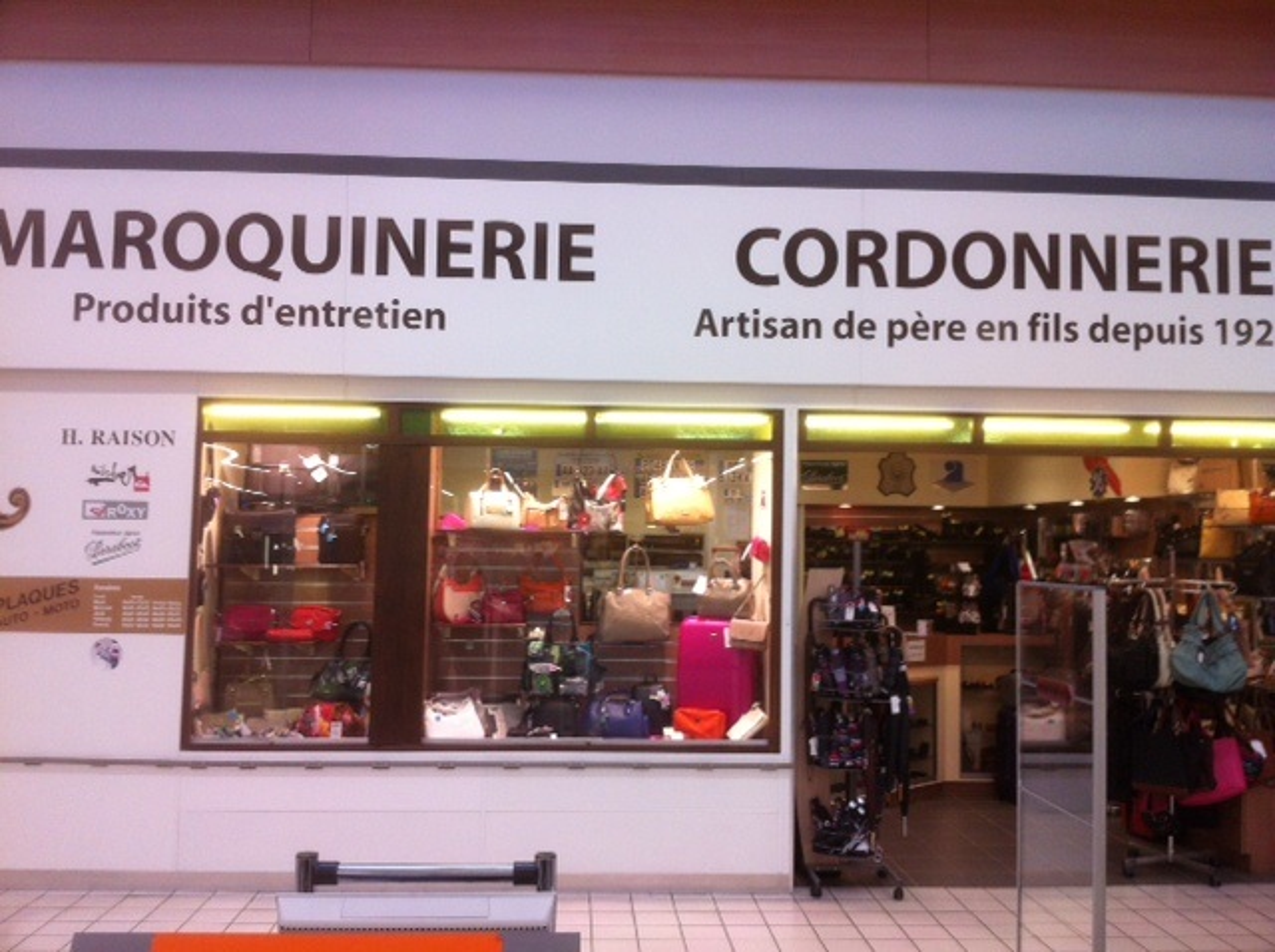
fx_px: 1287
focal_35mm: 35
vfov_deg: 40.6
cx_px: 638
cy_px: 476
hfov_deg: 52.7
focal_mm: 3.85
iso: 80
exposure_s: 1/50
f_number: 2.8
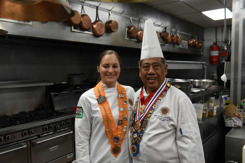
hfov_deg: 58.7
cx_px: 122
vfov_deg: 41.1
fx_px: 218
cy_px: 82
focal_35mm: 32
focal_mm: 32
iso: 4000
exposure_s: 1/320
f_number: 5.6
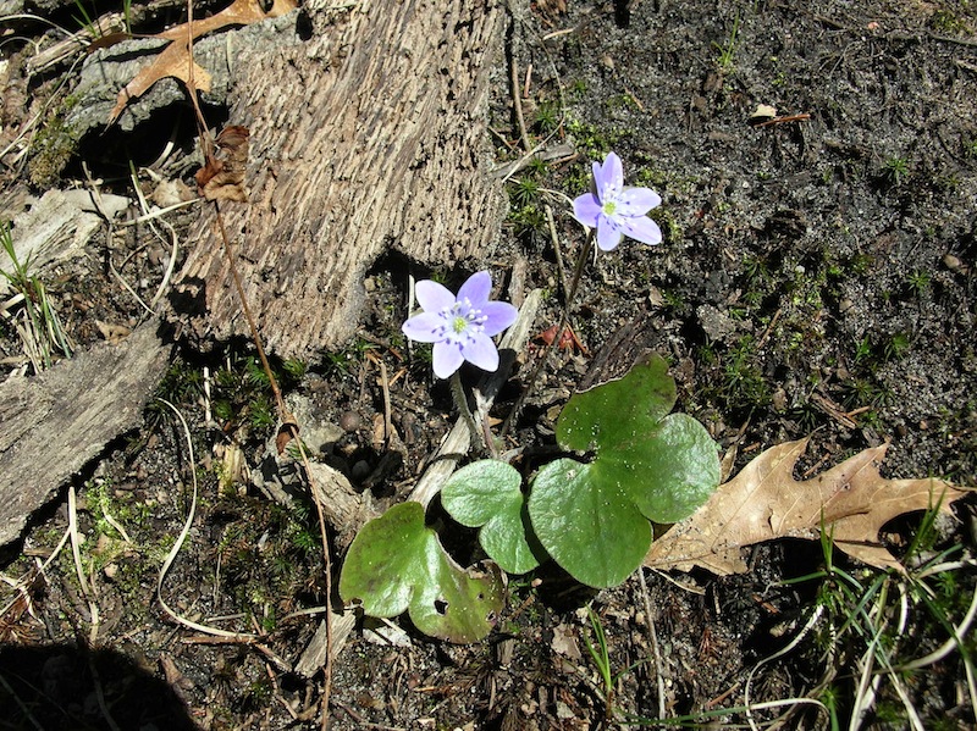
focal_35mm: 36
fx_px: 1015
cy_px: 366
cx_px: 488
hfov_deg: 51.4
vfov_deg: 39.6
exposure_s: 1/427
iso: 50
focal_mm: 6
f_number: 3.7
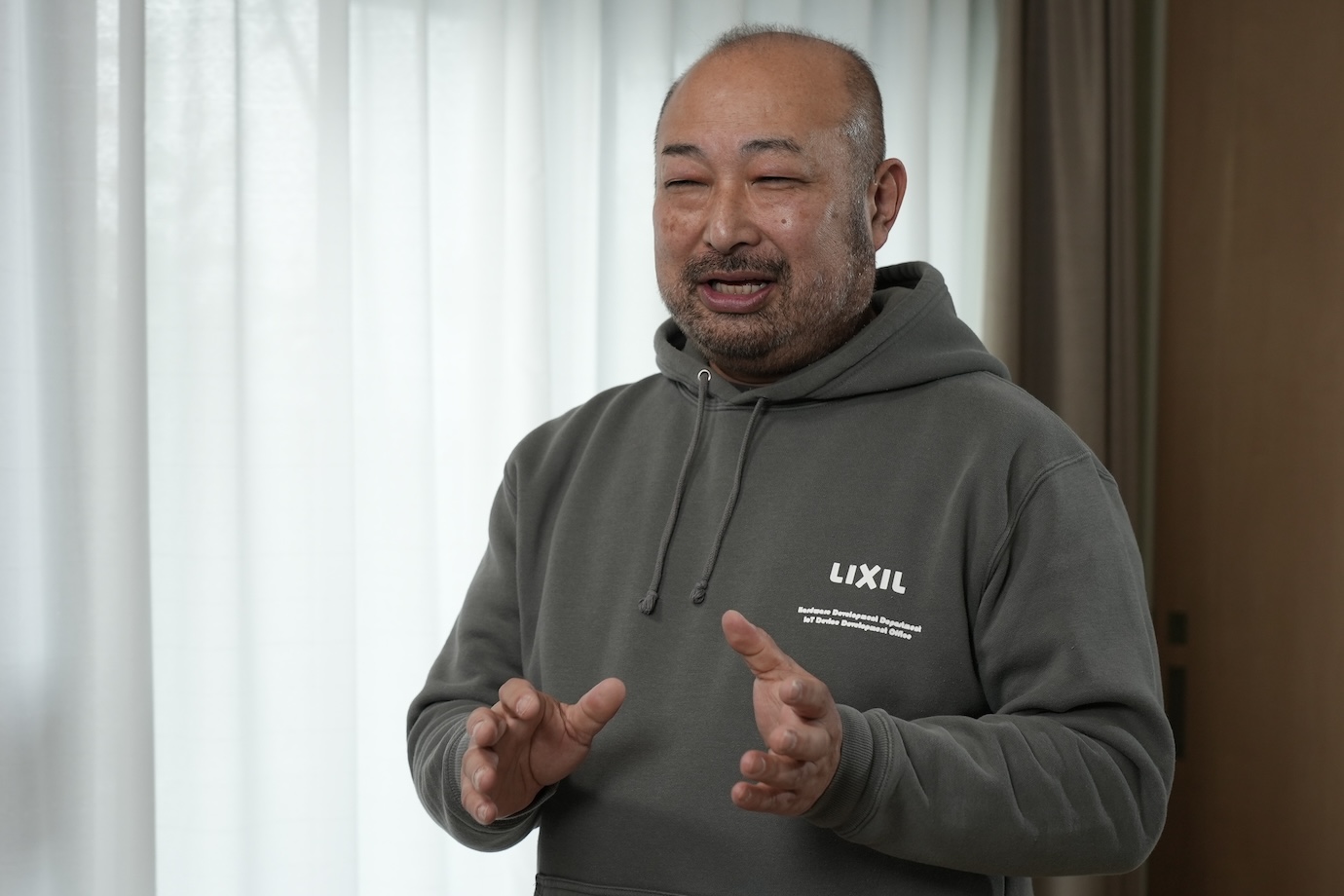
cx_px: 672
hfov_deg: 32.9
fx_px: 2277
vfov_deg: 22.3
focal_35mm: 61
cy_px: 448
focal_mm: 61
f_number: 5
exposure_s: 1/125
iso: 1000
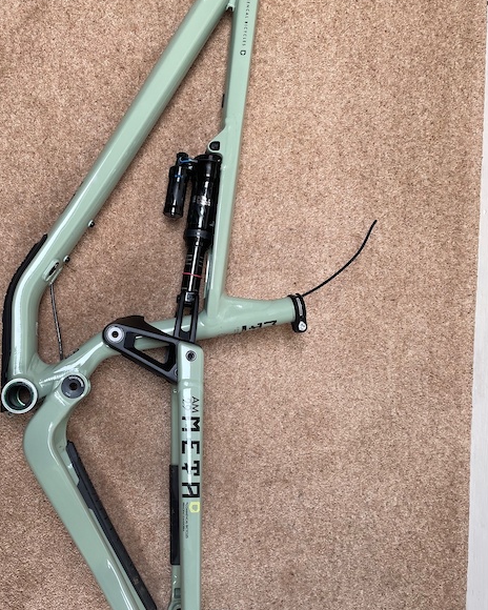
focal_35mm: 35
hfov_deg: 41.9
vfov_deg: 51.5
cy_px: 321
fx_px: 632
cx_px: 177
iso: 80
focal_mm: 4.2
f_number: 1.6
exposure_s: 1/121
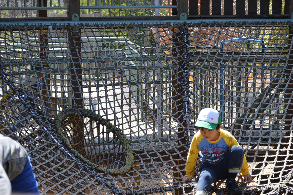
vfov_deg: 20.1
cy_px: 98
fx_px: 549
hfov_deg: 29.9
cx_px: 146
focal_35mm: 68
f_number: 5.6
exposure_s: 1/125
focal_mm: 45
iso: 100
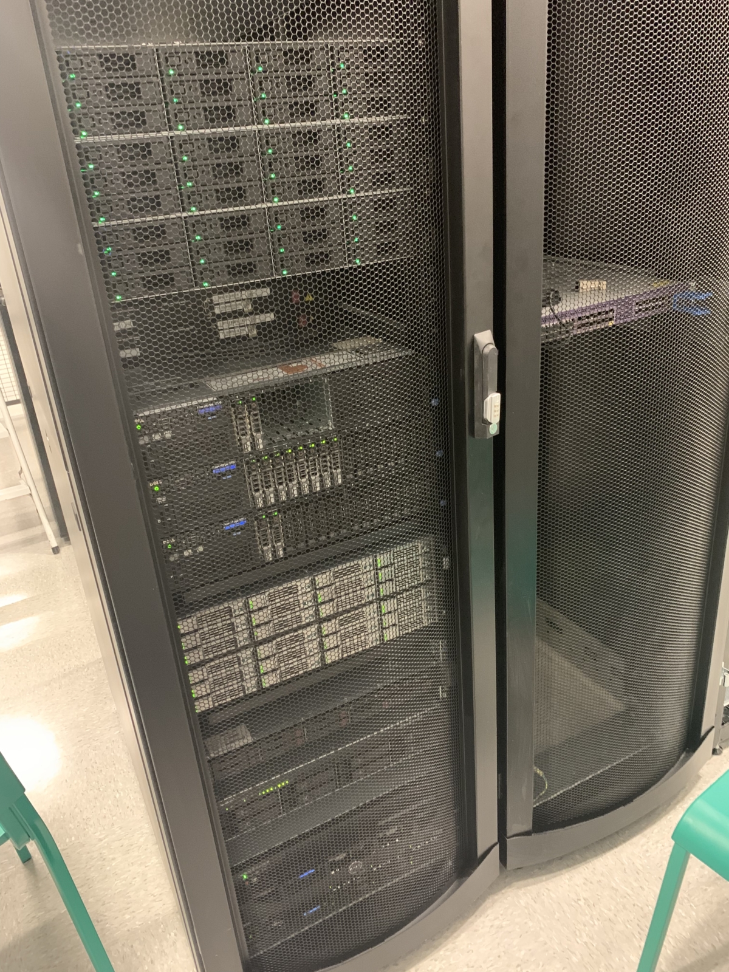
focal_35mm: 26
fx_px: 730
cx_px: 364
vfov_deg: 67.3
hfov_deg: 53.1
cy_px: 486
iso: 640
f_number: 1.8
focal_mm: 4.25
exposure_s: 1/30
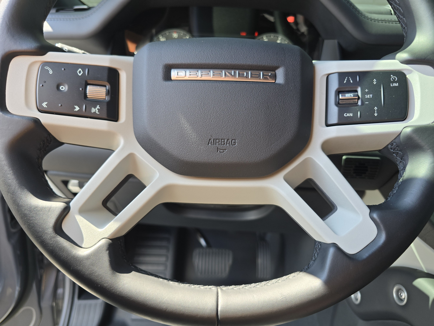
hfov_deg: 73.9
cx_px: 217
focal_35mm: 23
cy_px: 163
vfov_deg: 58.9
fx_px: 288
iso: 50
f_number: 1.7
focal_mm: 6.3
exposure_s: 1/180
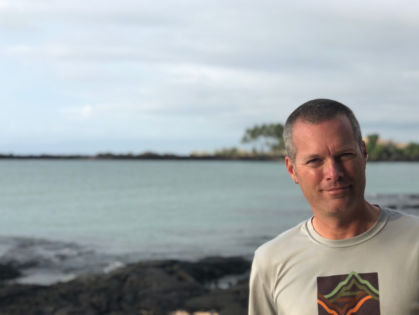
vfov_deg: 23.3
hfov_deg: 30.7
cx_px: 242
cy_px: 178
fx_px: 763
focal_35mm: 63
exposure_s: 1/161
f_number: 2.4
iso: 16
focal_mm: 6
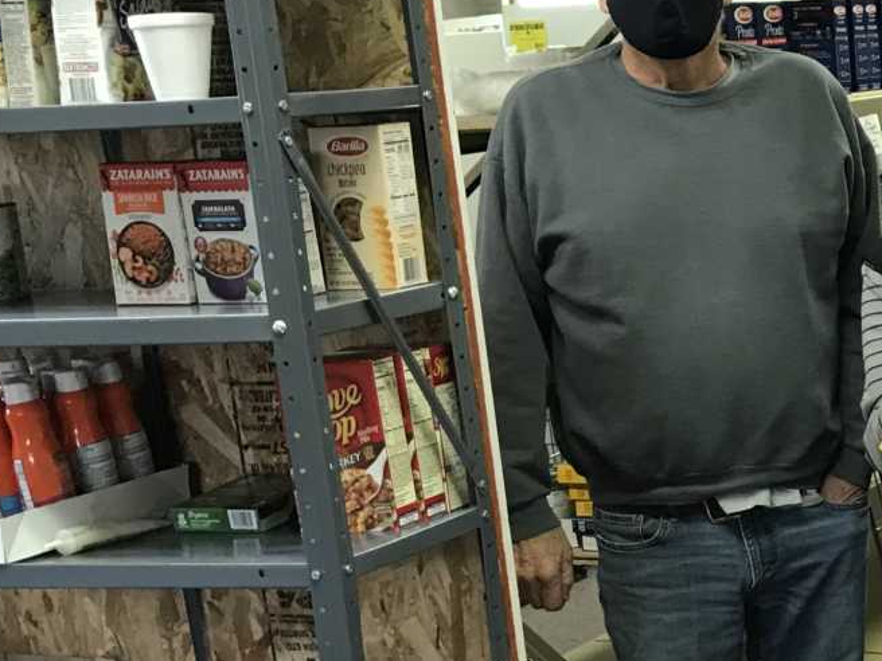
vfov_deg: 18.0
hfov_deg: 21.0
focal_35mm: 82
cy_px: 410
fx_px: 2089
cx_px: 1228
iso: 40
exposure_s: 1/17
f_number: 1.8
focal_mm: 3.99
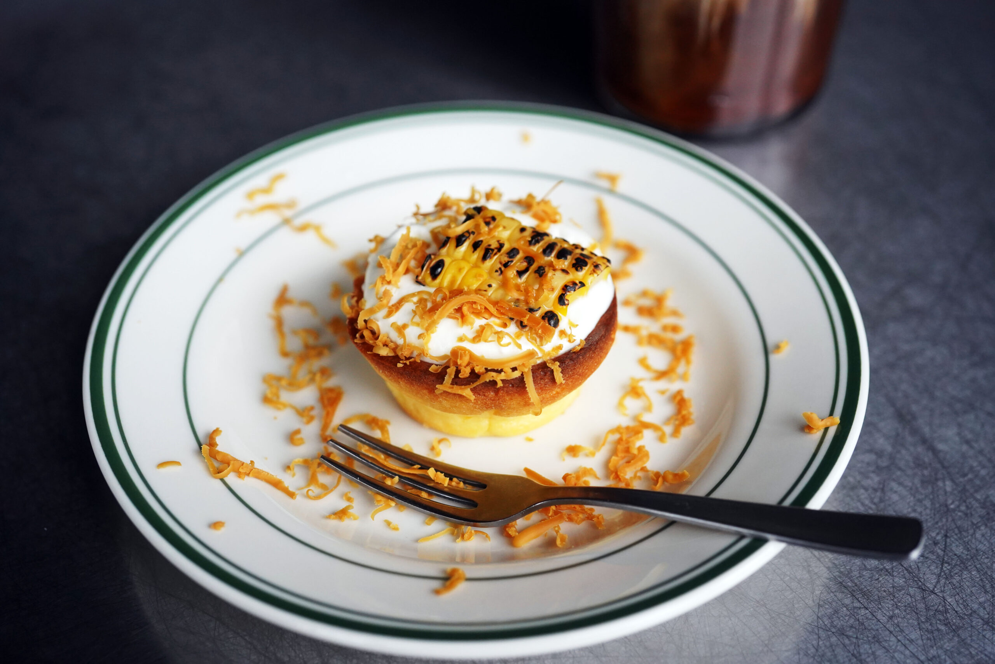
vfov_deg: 27.0
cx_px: 498
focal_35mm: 50
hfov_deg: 39.6
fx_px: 1382
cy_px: 332
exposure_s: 1/1000
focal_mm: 50
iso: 2500
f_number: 4
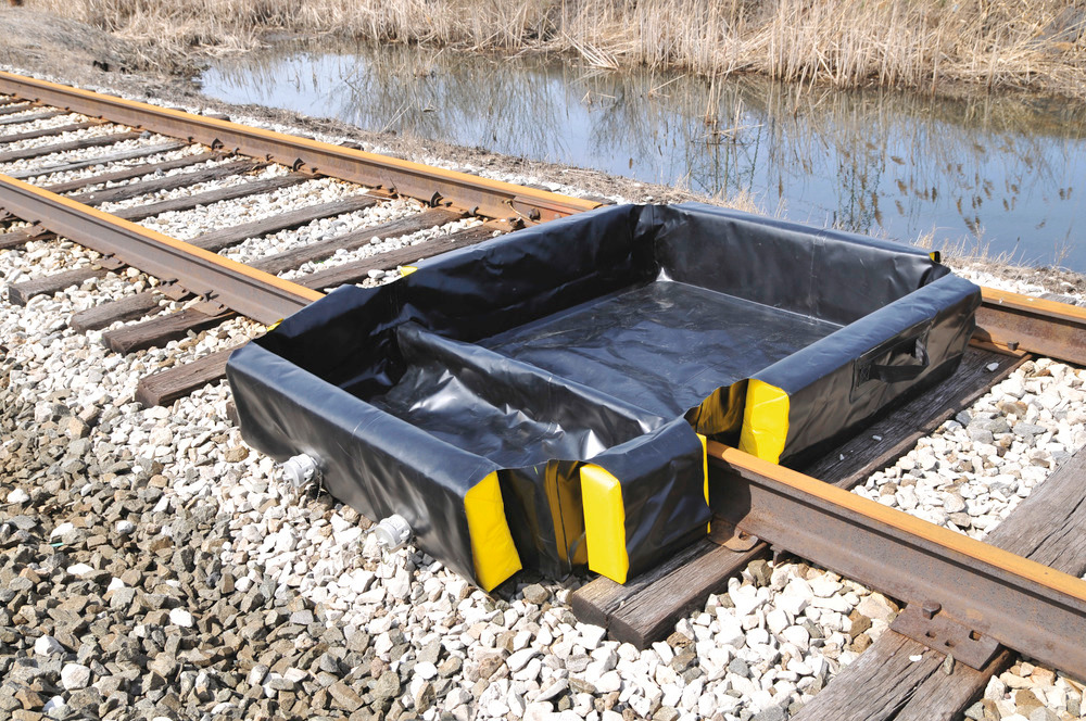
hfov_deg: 53.2
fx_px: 1085
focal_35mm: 36
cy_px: 360
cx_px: 543
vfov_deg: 36.8
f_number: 8
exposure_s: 1/200
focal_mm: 24
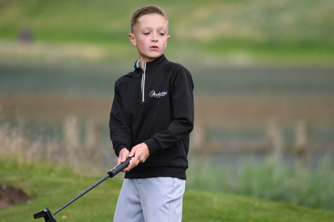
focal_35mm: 675
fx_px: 6263
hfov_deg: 3.1
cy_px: 111
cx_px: 167
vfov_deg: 2.0
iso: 1100
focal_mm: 450
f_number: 6.3
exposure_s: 1/800
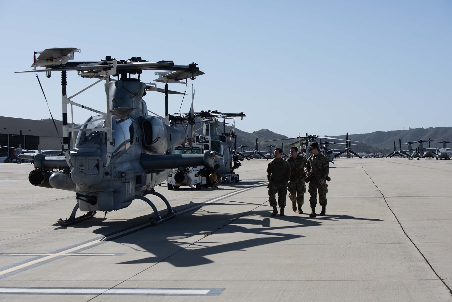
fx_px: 879
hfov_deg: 28.8
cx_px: 226
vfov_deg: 19.5
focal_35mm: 70
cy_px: 151
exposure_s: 1/200
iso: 31
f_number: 7.1
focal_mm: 70
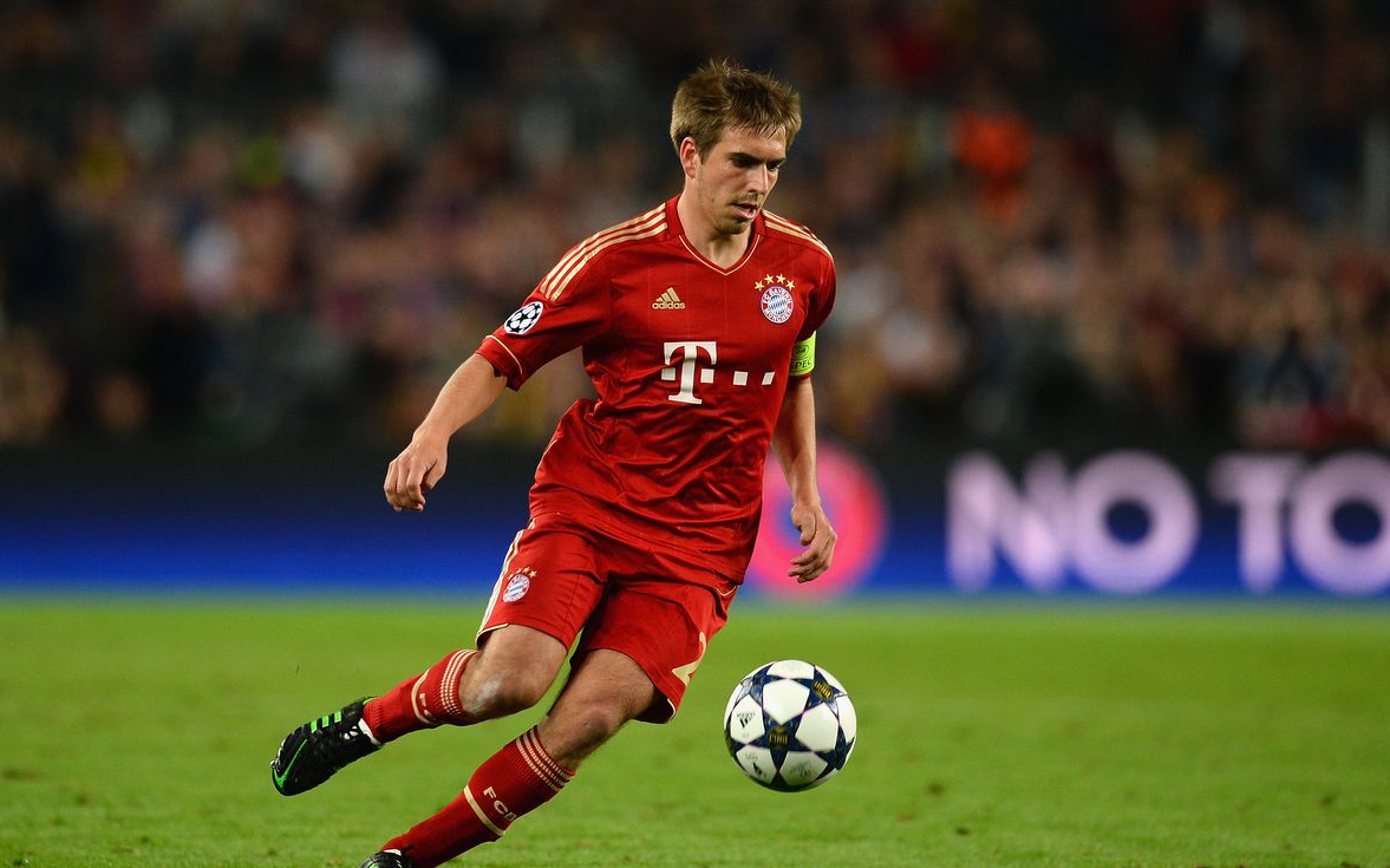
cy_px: 458
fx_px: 15793
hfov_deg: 5.0
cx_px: 694
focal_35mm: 417
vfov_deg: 3.1
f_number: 3.2
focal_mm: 400
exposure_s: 1/1000
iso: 1600
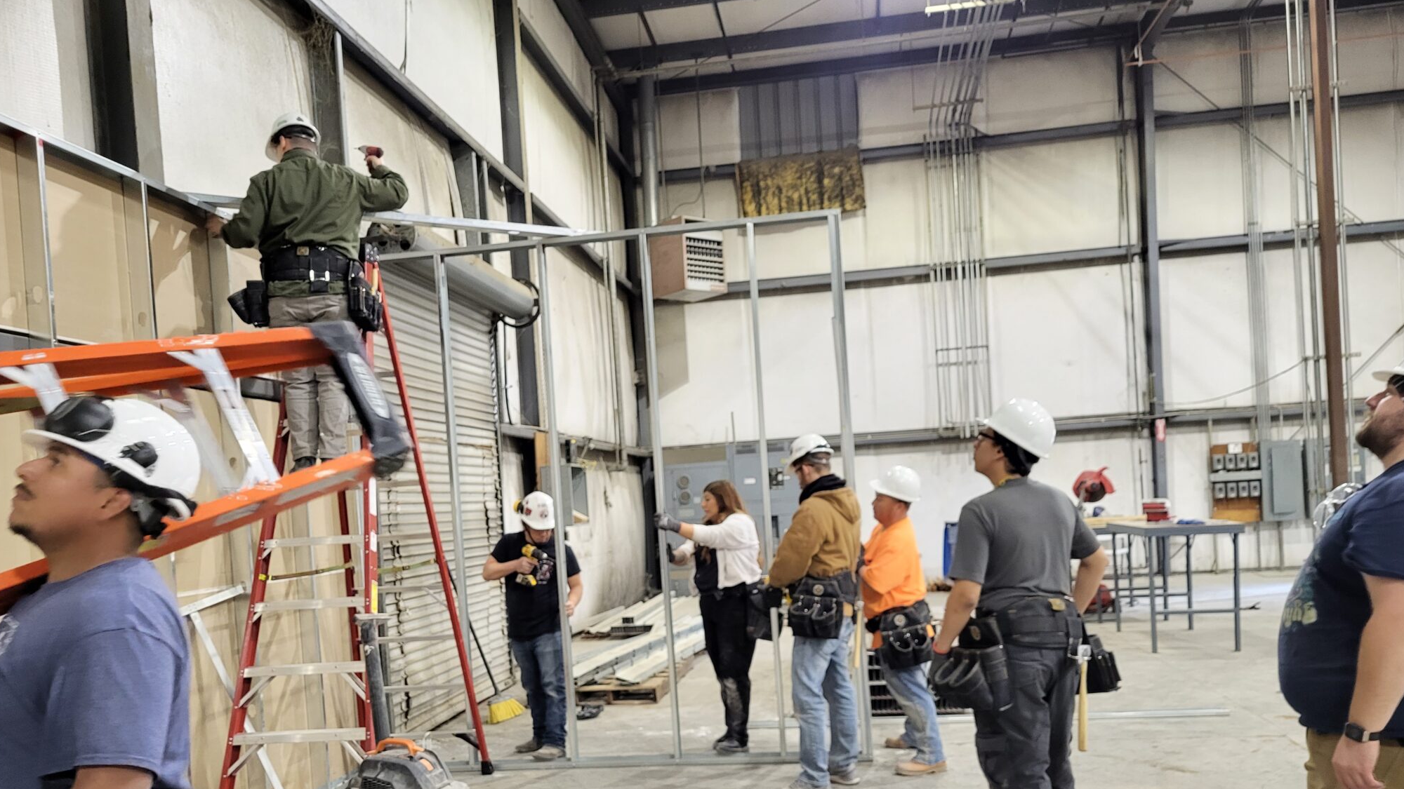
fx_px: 1080
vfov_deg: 39.7
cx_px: 700
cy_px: 524
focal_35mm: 29
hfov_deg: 66.1
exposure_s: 1/24
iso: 640
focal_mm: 5.4
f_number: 1.8
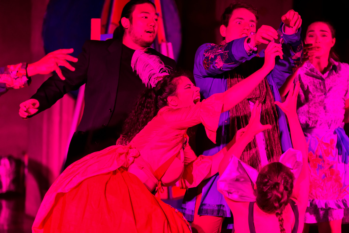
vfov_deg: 10.6
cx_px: 174
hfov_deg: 15.8
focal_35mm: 130
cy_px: 116
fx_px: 1261
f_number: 2.8
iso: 3200
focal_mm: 130
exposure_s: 1/90
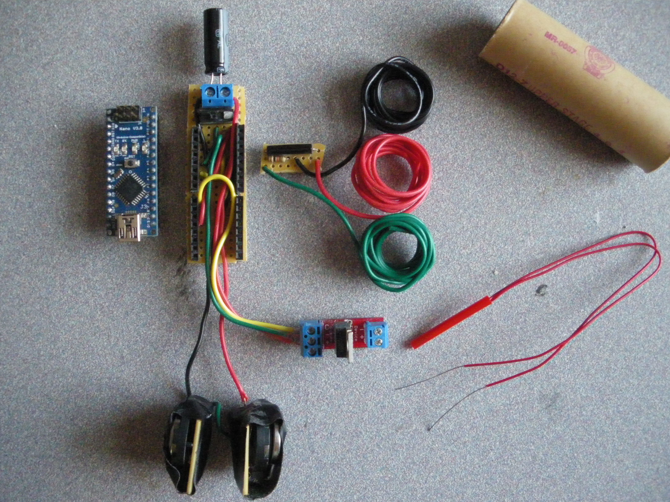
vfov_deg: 38.7
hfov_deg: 50.1
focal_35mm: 37
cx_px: 336
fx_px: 716
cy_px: 257
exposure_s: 1/40
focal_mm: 6.3
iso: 800
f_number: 3.5
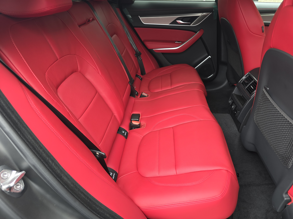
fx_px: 195
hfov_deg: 73.9
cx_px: 146
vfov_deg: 58.9
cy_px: 110
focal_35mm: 23
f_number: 1.7
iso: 80
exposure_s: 1/180
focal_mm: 6.3
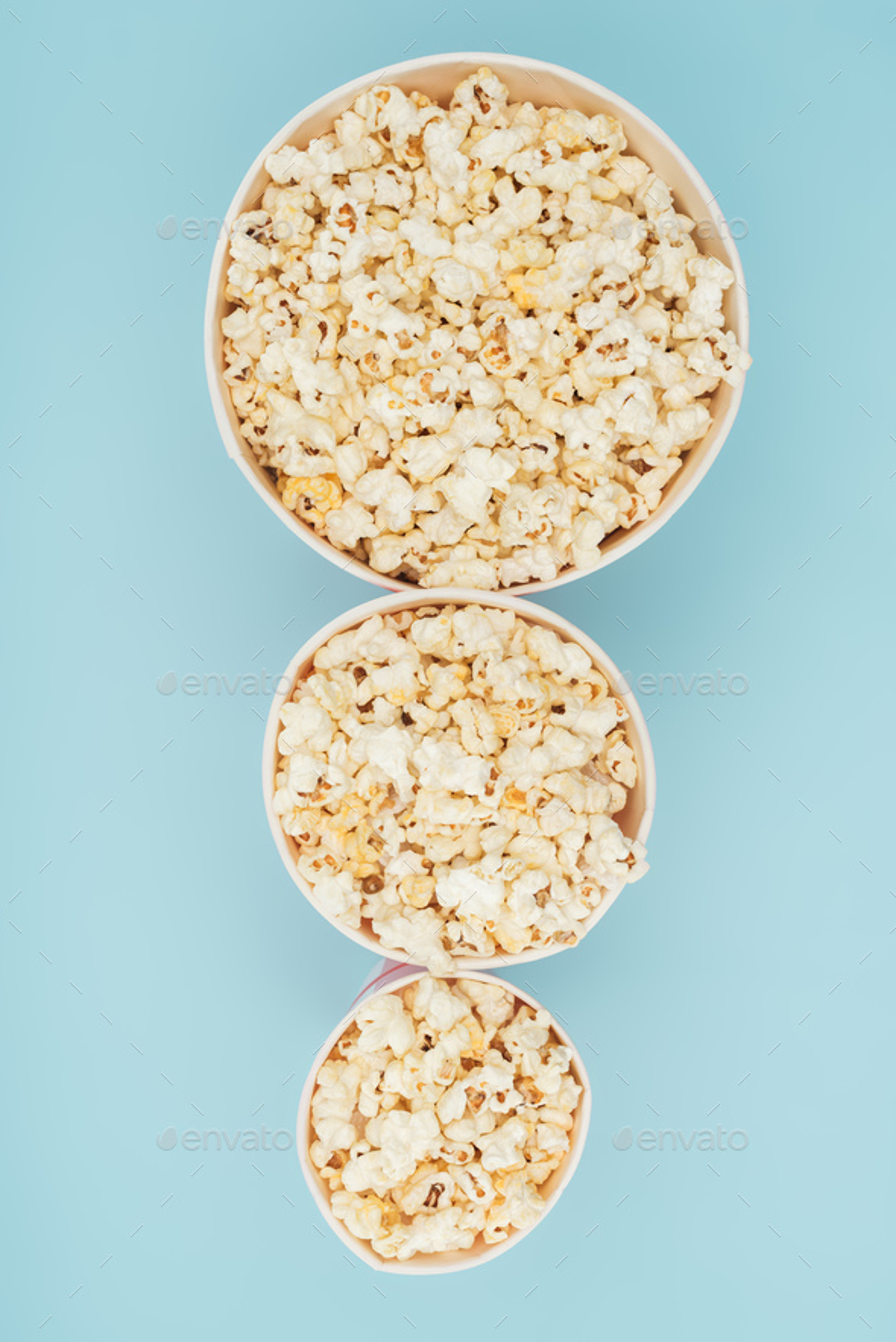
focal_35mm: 50
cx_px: 448
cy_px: 671
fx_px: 1865
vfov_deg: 39.6
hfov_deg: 27.0
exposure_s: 1/160
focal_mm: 50
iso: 125
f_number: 9
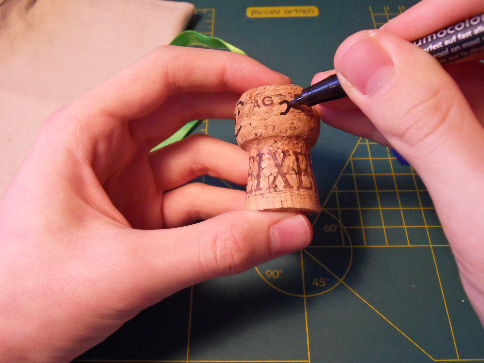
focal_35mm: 32
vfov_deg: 44.2
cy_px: 182
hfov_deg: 56.8
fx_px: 447
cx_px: 242
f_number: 3.7
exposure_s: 1/30
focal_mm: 5.6
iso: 400
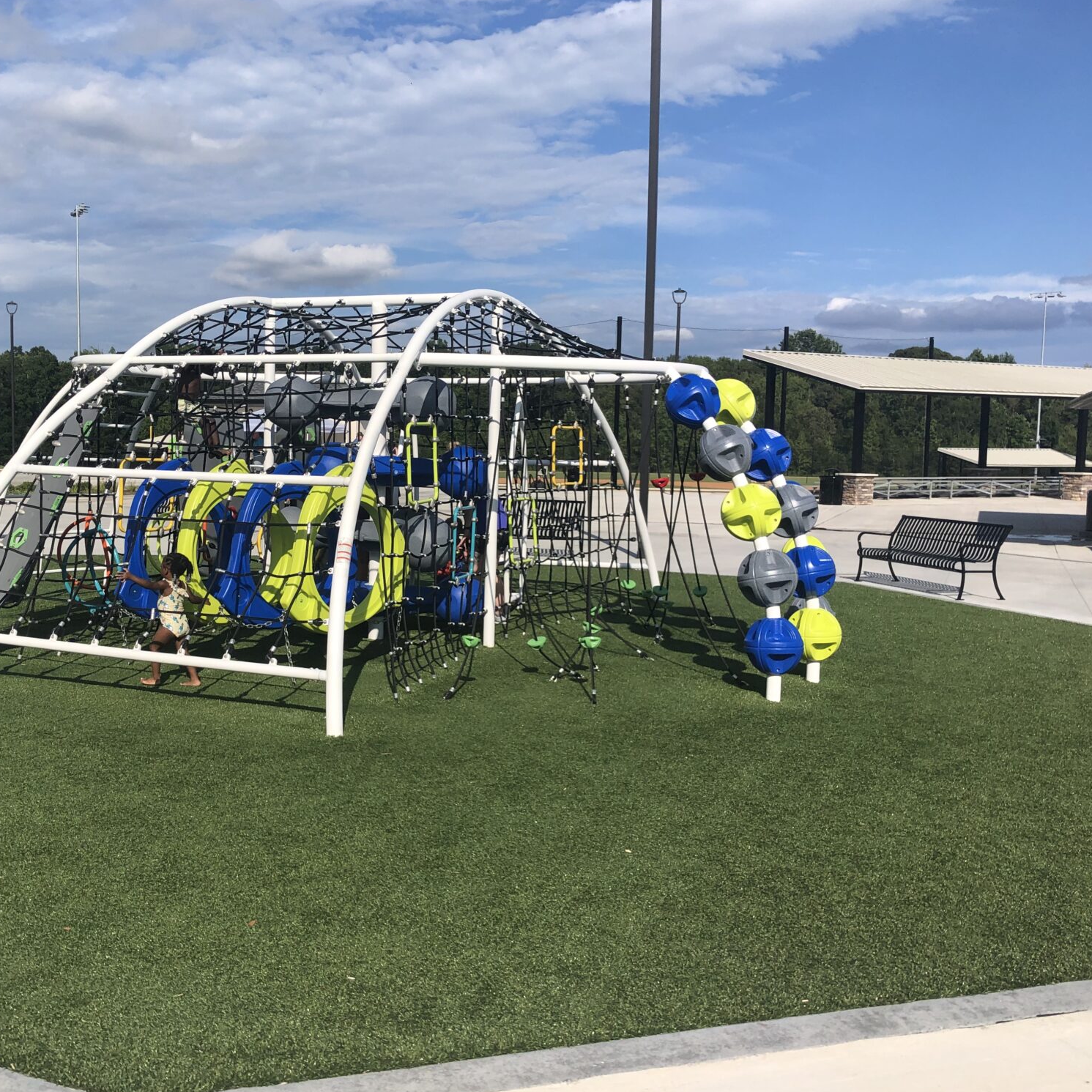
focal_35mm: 34
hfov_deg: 48.2
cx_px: 437
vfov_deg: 48.4
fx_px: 1213
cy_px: 536
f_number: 1.8
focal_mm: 3.99
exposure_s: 1/3247
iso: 25
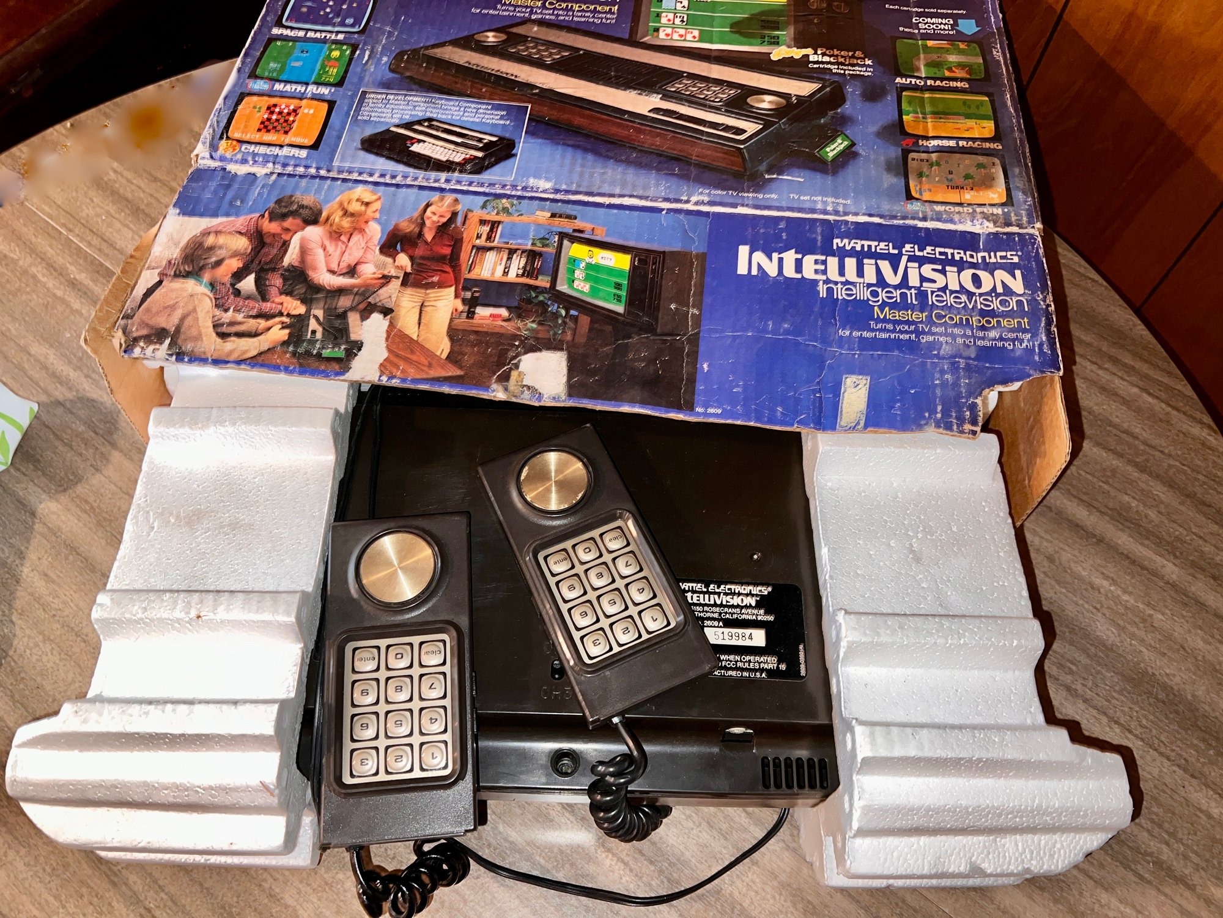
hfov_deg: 67.3
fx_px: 919
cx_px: 612
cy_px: 459
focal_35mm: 26
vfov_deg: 53.1
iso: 50
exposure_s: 1/6
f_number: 1.5
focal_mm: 5.7
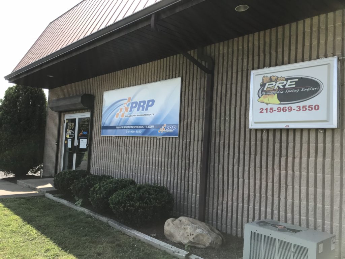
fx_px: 279
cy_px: 130
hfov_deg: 63.4
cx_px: 172
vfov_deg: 49.7
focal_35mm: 28
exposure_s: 1/840
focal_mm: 3.99
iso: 20
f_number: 1.8
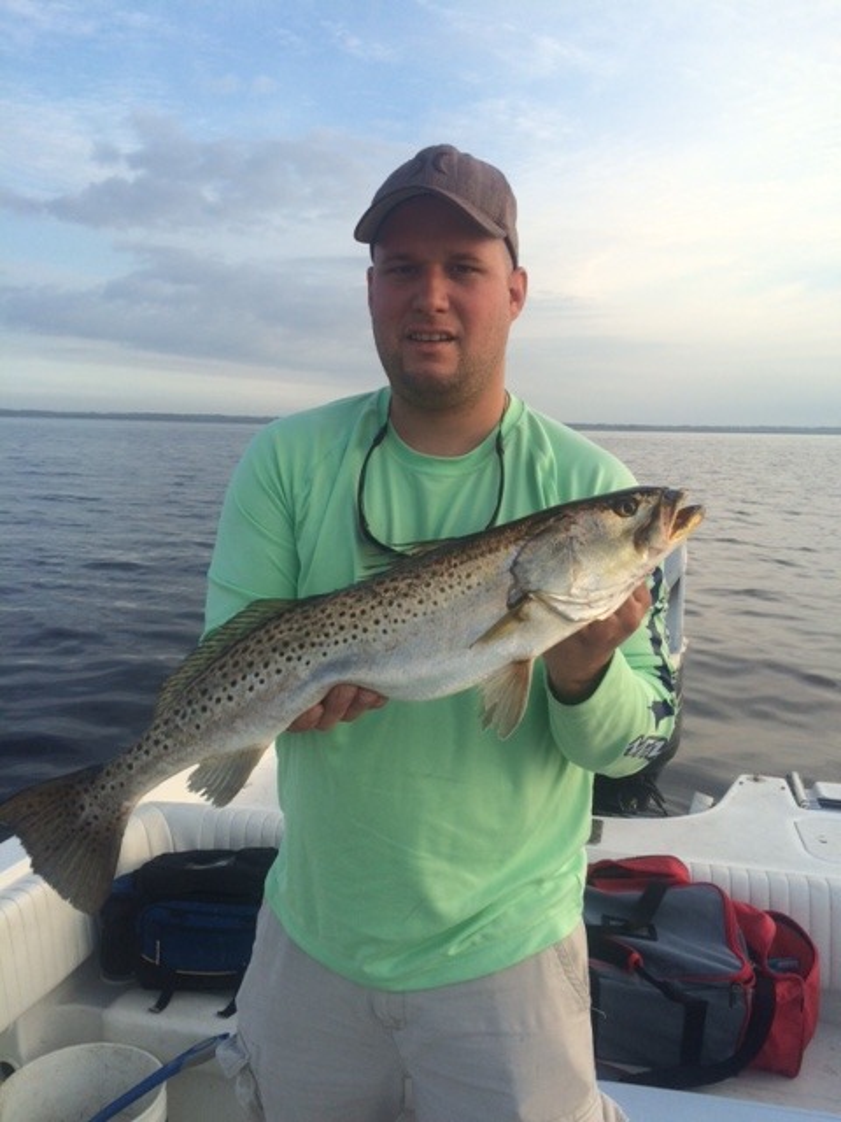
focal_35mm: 29
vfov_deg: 61.7
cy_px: 561
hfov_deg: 48.2
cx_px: 420
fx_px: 939
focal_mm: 4.15
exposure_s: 1/414
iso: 32
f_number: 2.2
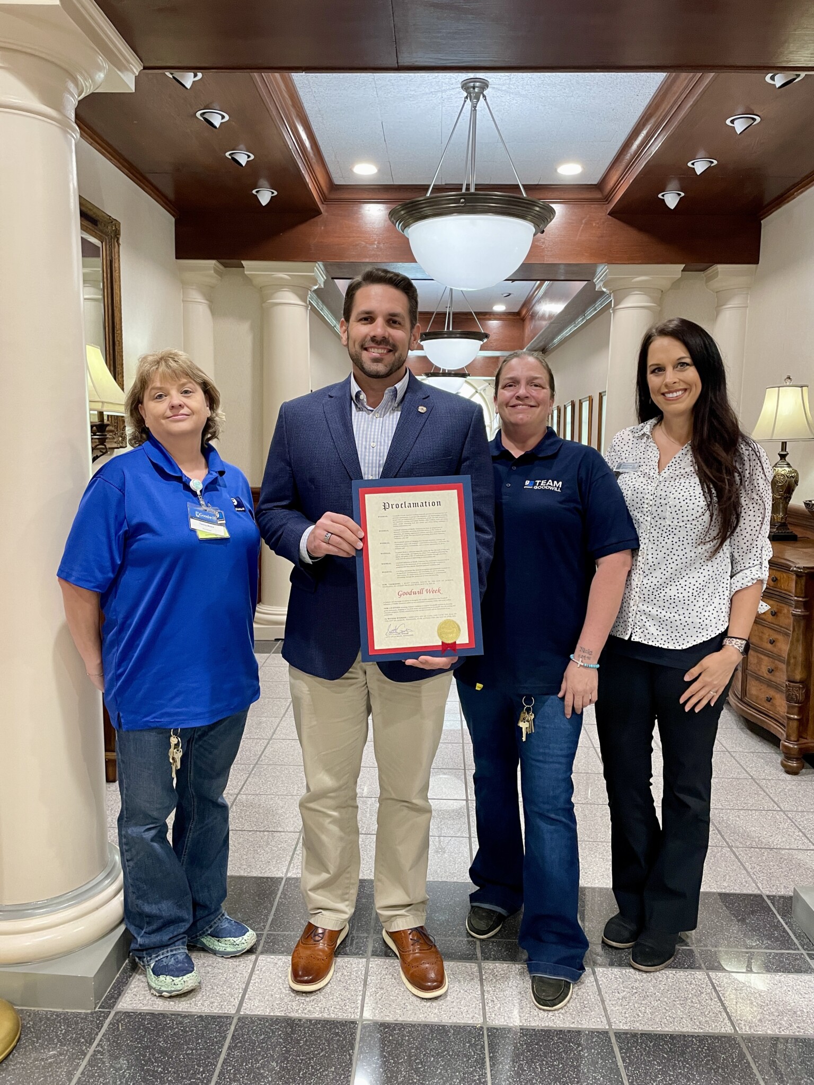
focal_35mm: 26
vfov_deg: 67.3
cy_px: 542
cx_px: 407
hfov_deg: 53.1
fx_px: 815
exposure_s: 1/60
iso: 200
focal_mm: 4.2
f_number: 1.6
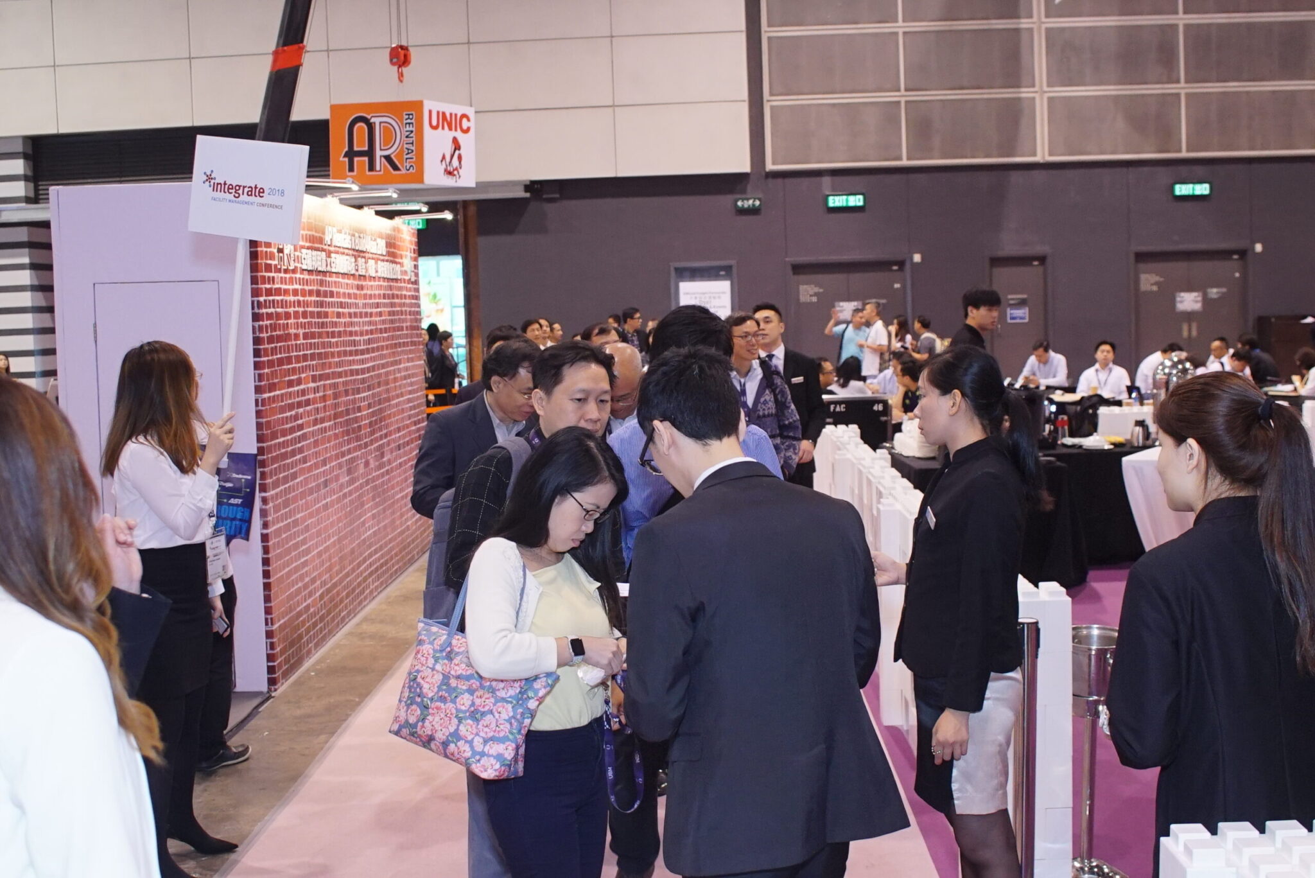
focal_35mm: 42
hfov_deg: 46.4
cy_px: 439
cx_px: 658
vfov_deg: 31.9
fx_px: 1535
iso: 2000
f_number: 4.5
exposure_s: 1/100
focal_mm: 28
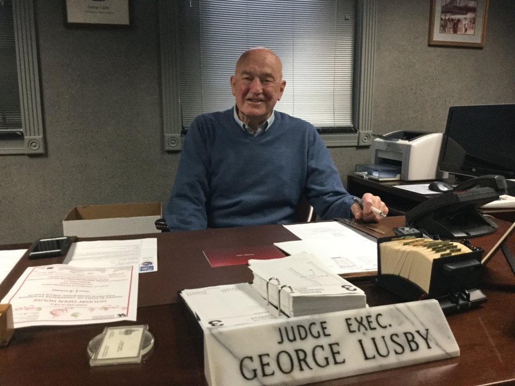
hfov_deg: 58.4
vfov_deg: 45.4
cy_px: 193
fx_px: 461
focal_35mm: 31
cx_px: 258
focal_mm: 3.3
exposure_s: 1/30
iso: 200
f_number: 2.4
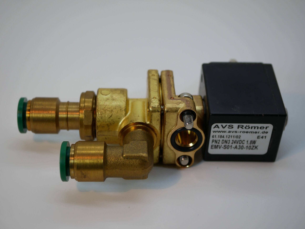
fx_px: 529
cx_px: 152
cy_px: 114
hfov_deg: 32.2
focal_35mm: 60
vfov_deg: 24.4
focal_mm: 30
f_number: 3.5
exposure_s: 1/200
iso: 200
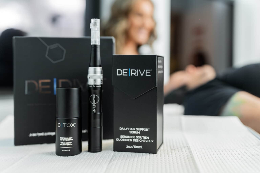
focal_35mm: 40
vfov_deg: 33.4
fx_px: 289
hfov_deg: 48.5
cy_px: 86
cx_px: 130
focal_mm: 40
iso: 160
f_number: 2.2
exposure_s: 1/200
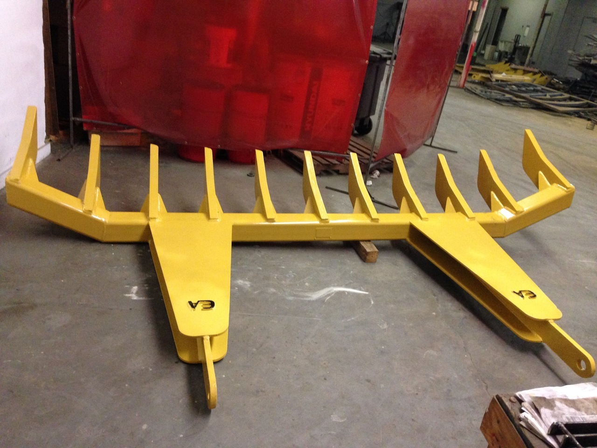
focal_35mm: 33
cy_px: 224
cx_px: 298
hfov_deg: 55.4
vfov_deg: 42.9
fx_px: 569
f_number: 2.4
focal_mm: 4.12
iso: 400
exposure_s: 1/17
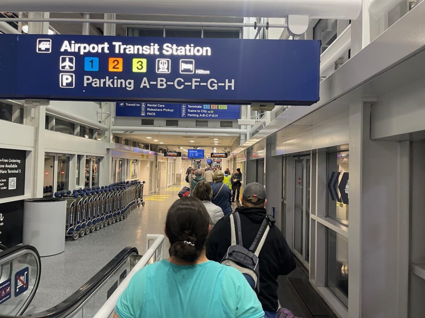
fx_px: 319
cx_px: 212
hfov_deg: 67.3
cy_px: 159
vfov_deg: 53.1
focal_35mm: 26
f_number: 1.6
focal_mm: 5.1
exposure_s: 1/42
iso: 125
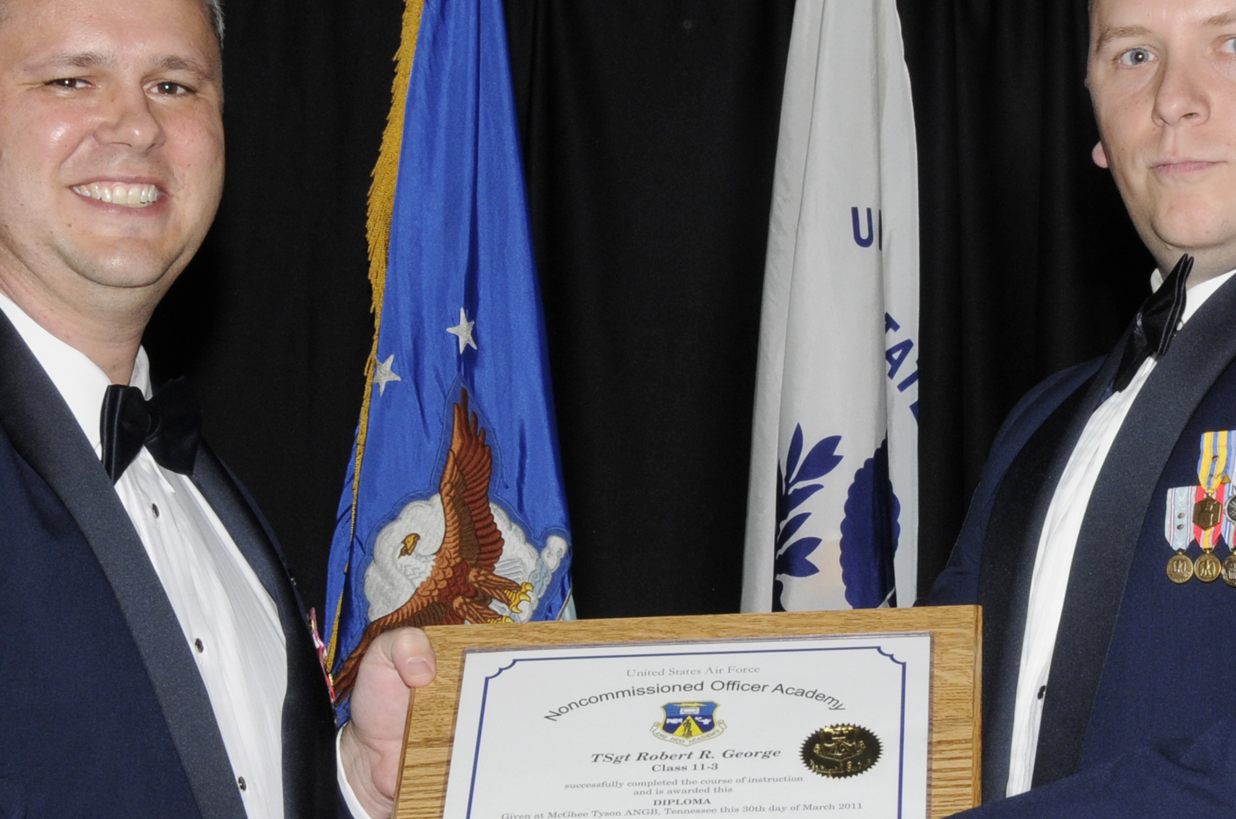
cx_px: 626
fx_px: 3393
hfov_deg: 20.6
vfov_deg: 13.8
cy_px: 484
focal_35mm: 99
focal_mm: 36
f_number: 14
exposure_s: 1/60
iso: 320
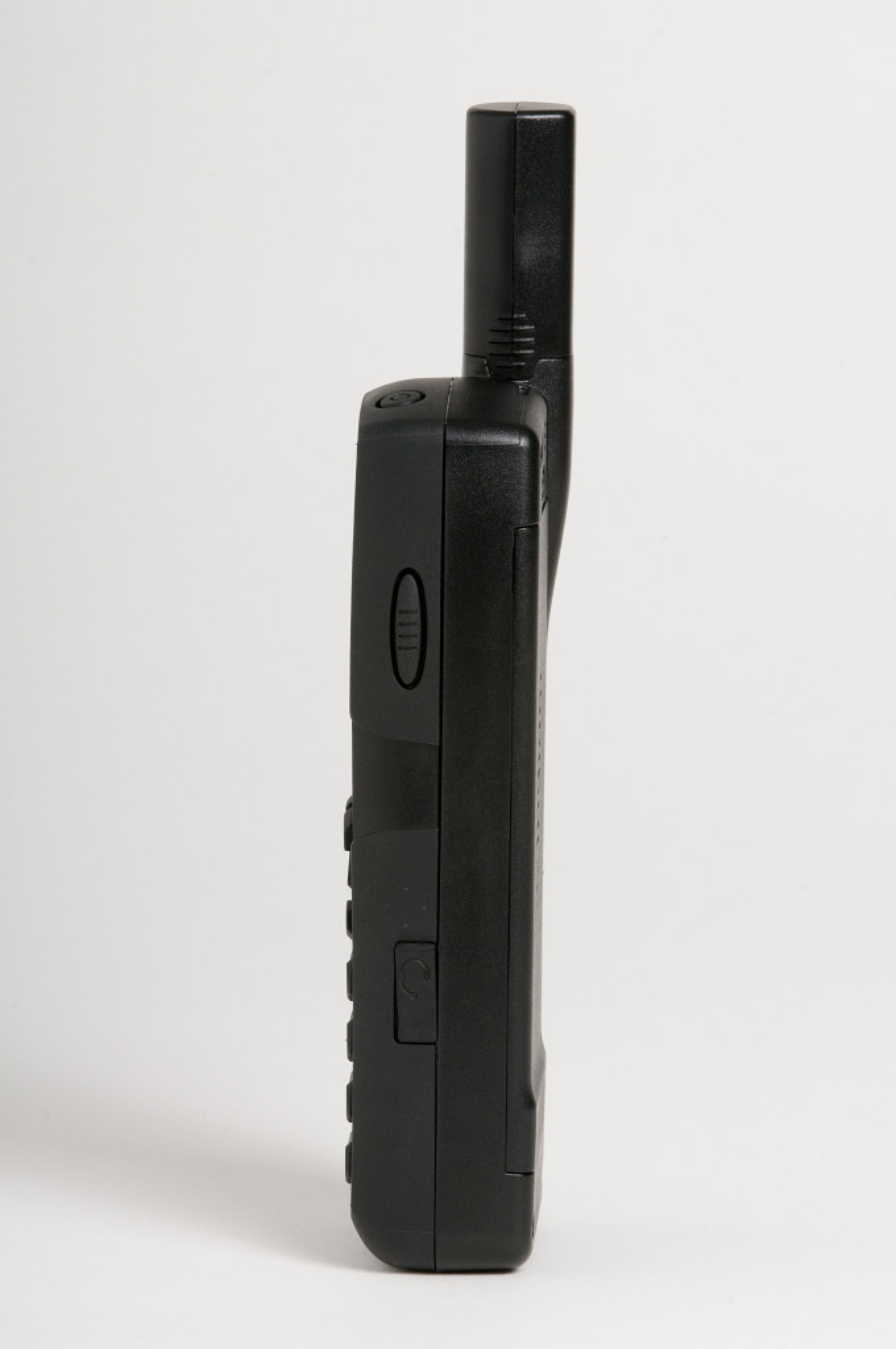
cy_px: 674
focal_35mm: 270
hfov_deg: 5.1
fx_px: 10107
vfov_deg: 7.6
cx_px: 448
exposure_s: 1/200
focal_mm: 180
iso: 200
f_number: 16
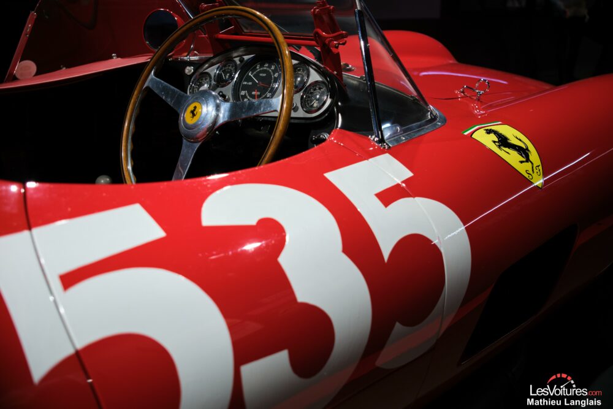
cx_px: 306
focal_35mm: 41
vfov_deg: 32.6
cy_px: 204
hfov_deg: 47.4
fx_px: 698
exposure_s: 1/75
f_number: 2.8
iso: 160
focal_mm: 27
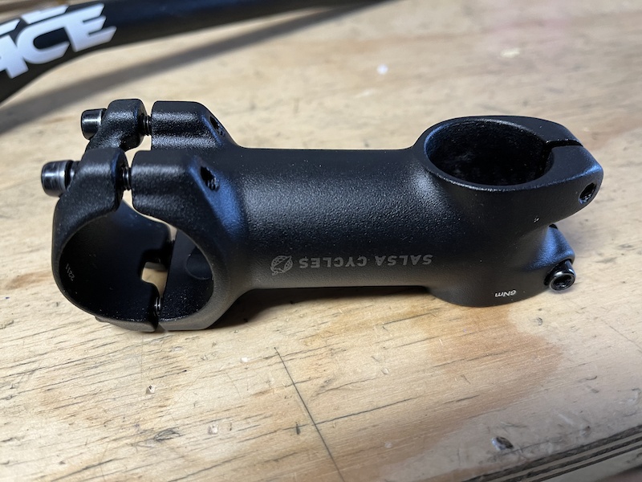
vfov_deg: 53.1
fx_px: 482
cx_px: 321
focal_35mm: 26
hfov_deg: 67.3
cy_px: 241
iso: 125
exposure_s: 1/60
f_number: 1.6
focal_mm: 5.1
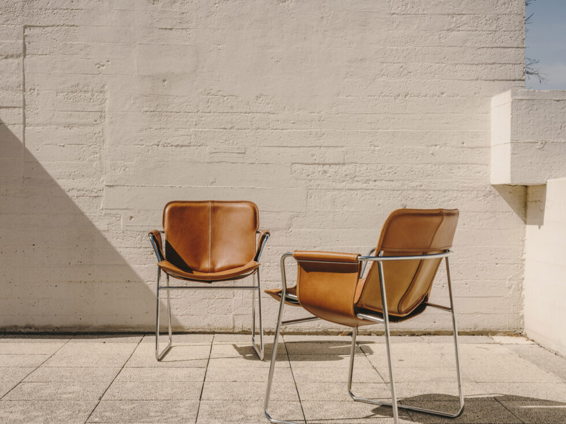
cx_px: 283
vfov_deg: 23.3
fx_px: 1030
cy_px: 212
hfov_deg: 30.7
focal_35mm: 63
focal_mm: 80
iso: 500
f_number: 16
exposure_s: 1/600
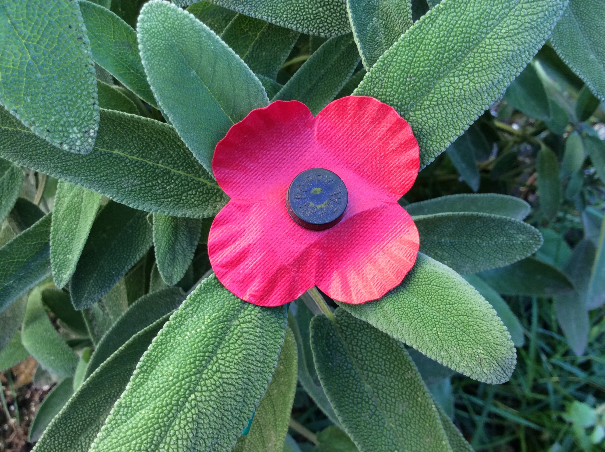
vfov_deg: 44.1
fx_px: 558
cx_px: 302
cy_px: 226
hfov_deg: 56.9
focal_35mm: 32
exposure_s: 1/100
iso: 64
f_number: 2.4
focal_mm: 3.3
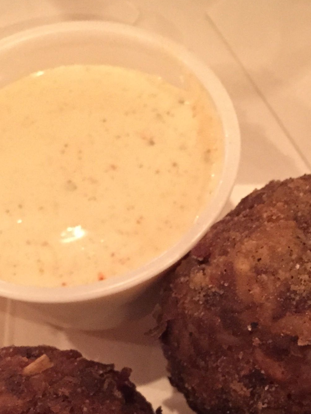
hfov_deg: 20.6
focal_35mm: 71
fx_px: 850
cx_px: 216
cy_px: 364
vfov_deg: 26.6
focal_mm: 4.15
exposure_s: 1/15
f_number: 2.2
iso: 1250
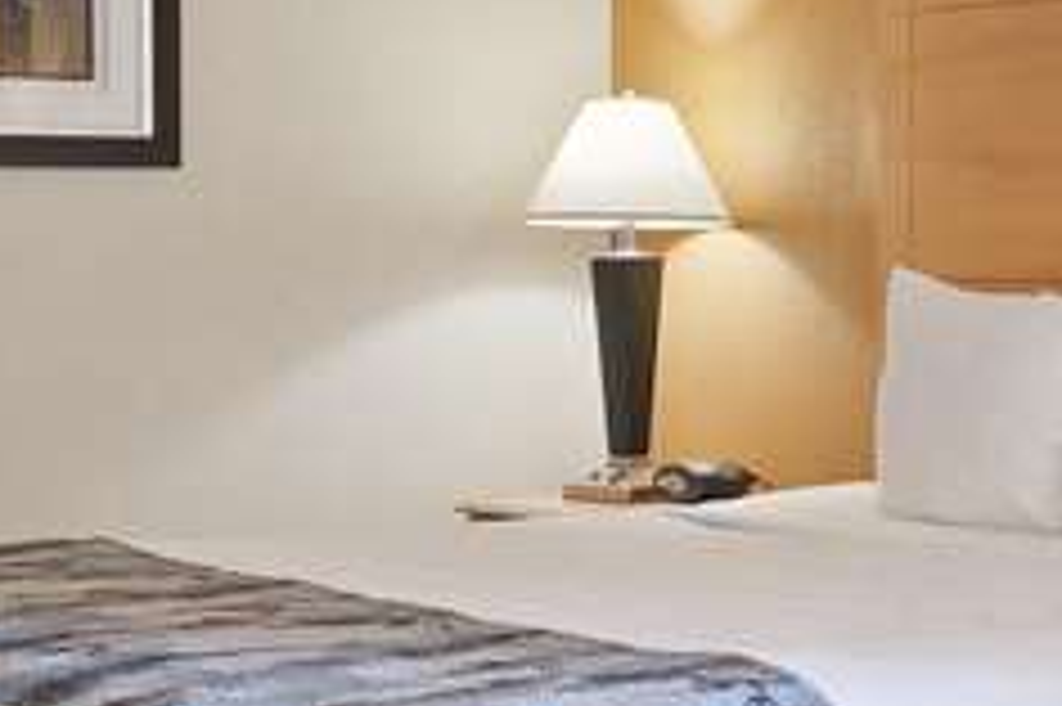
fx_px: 2624
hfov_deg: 21.6
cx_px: 1202
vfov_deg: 15.3
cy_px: 288
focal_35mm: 89
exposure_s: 1.6
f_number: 8
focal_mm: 14
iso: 100
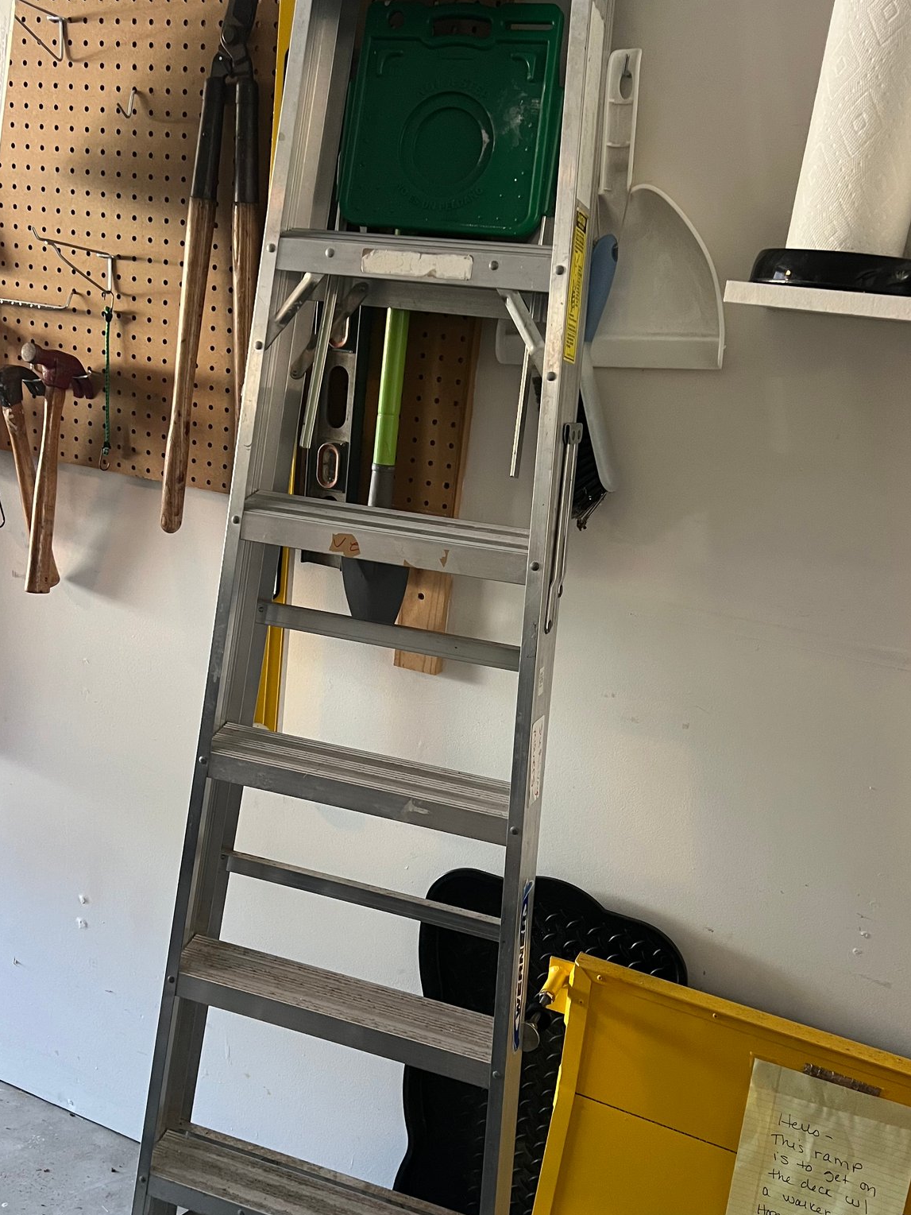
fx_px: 1193
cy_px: 691
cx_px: 415
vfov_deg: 53.8
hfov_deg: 41.8
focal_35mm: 34
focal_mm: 5.7
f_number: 1.5
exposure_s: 1/60
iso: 320
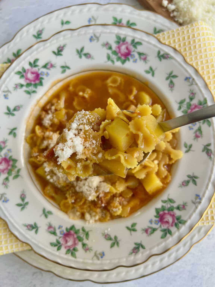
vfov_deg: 67.3
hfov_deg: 53.1
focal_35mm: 26
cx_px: 108
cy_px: 144
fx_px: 215
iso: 50
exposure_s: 1/166
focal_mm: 5.7
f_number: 1.5
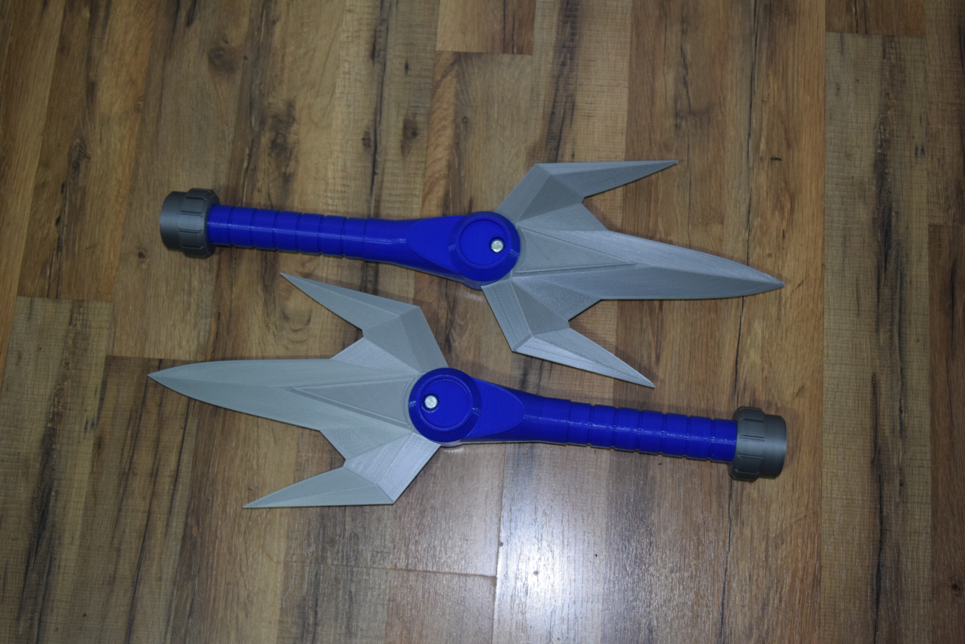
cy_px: 322
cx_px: 482
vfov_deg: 28.9
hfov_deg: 42.3
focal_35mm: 46
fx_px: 1246
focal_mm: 31
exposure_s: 1/60
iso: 1250
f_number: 4.2
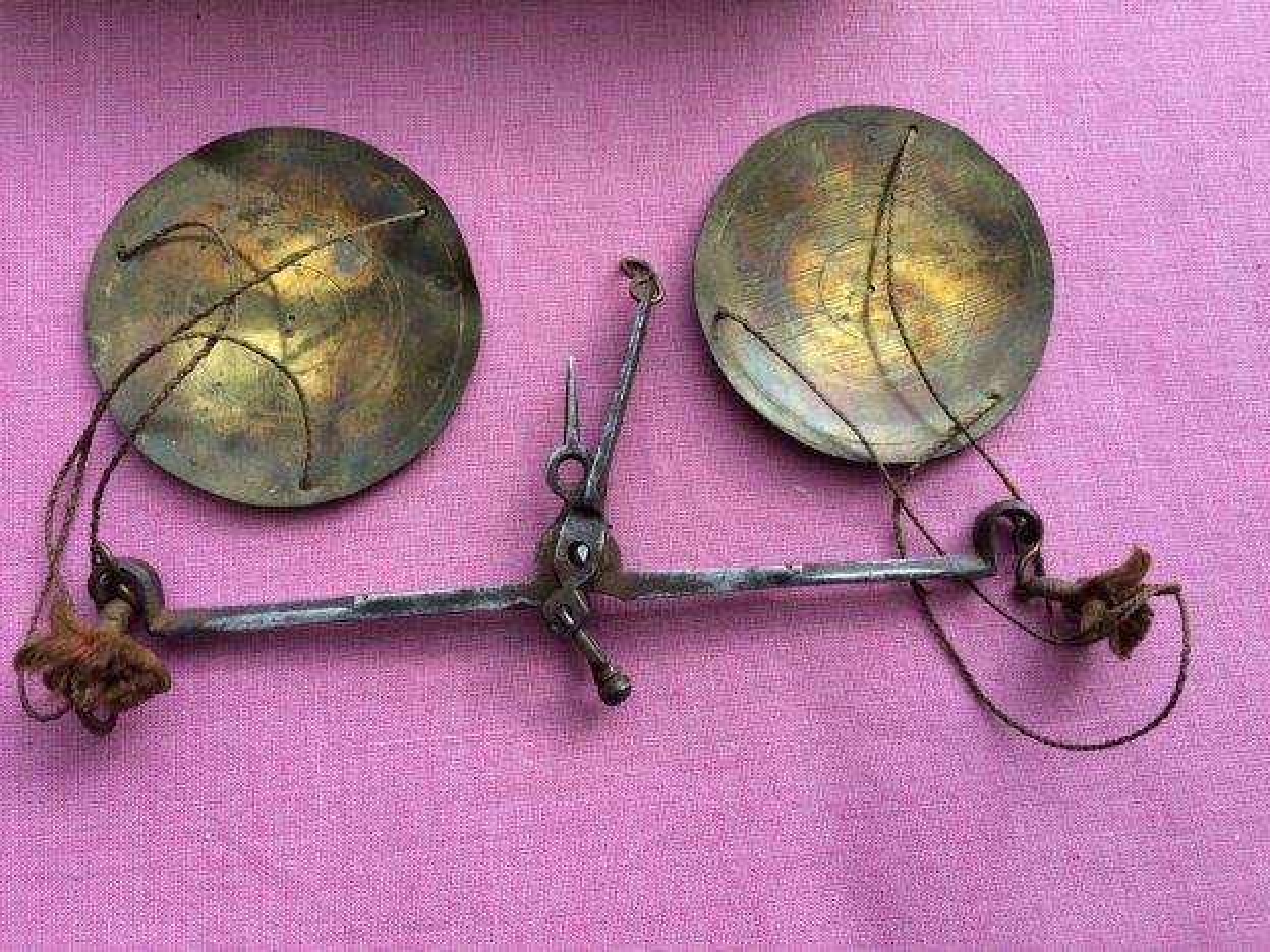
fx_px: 1064
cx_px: 635
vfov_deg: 48.2
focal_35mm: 29
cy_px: 476
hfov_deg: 61.7
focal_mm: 4.15
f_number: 2.2
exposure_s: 1/208
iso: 32
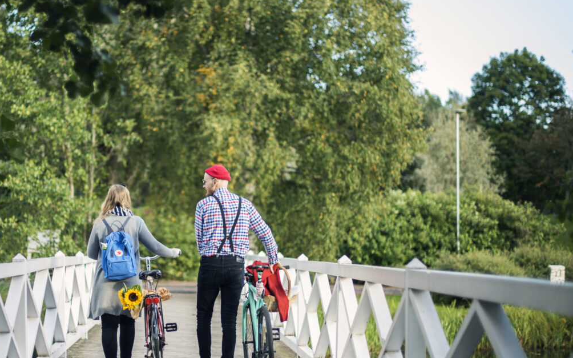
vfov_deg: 16.7
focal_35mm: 78
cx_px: 185
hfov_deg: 26.3
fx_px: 1218
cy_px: 196
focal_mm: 50
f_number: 1.4
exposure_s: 1/640
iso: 50
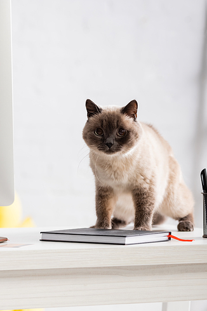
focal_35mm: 153
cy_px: 90
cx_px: 83
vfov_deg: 13.4
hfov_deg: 9.0
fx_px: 1321
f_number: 4
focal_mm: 100
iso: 100
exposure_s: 1/200
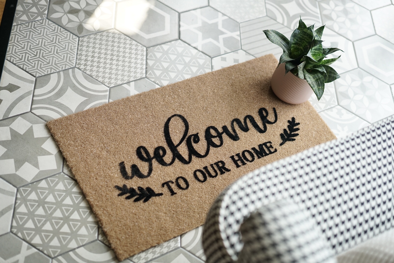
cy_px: 132
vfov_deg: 24.7
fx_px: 602
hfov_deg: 36.2
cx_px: 197
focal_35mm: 55
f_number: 2.2
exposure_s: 1/2500
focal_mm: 55
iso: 1000
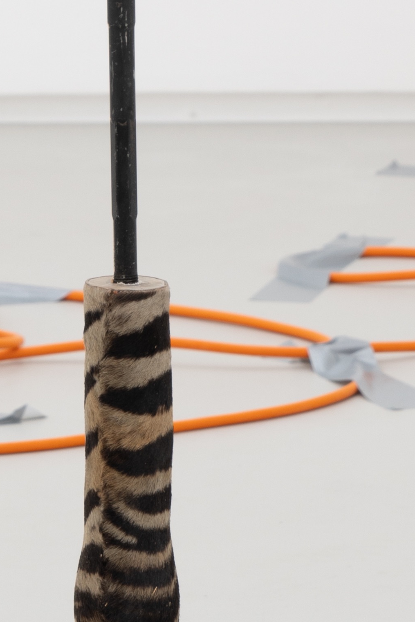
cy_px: -242
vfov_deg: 4.3
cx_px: 116
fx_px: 8176
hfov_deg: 2.9
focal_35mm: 473
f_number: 13
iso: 100
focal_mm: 120
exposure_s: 1/8
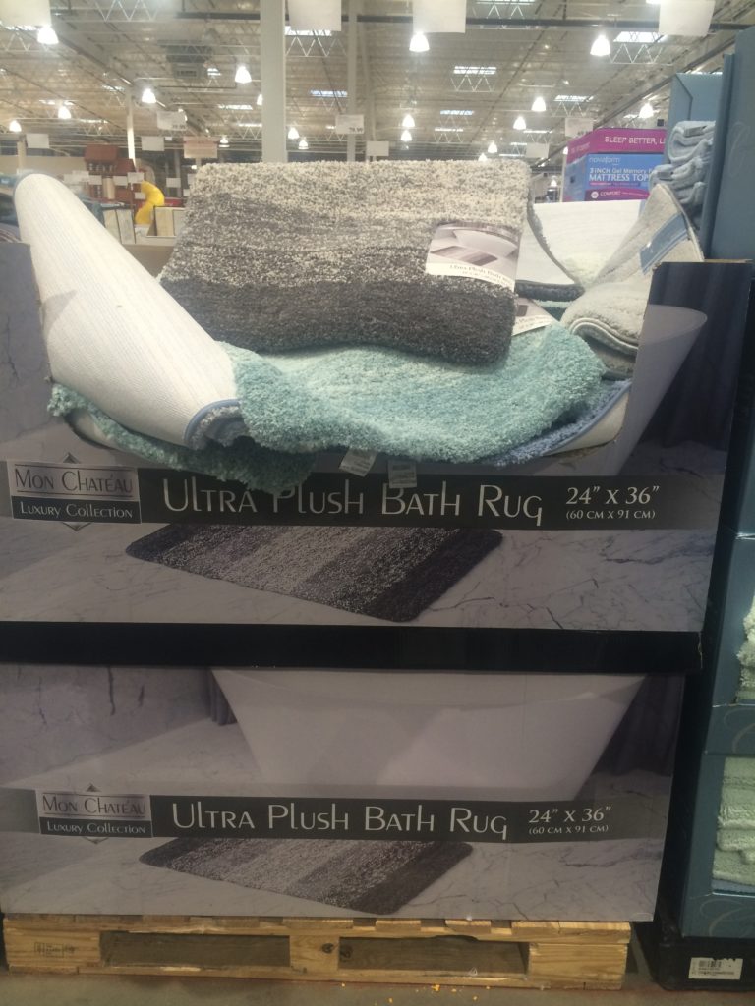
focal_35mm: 29
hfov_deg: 48.2
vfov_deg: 61.7
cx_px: 378
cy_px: 503
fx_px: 843
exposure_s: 1/30
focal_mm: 4.15
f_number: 2.2
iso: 100
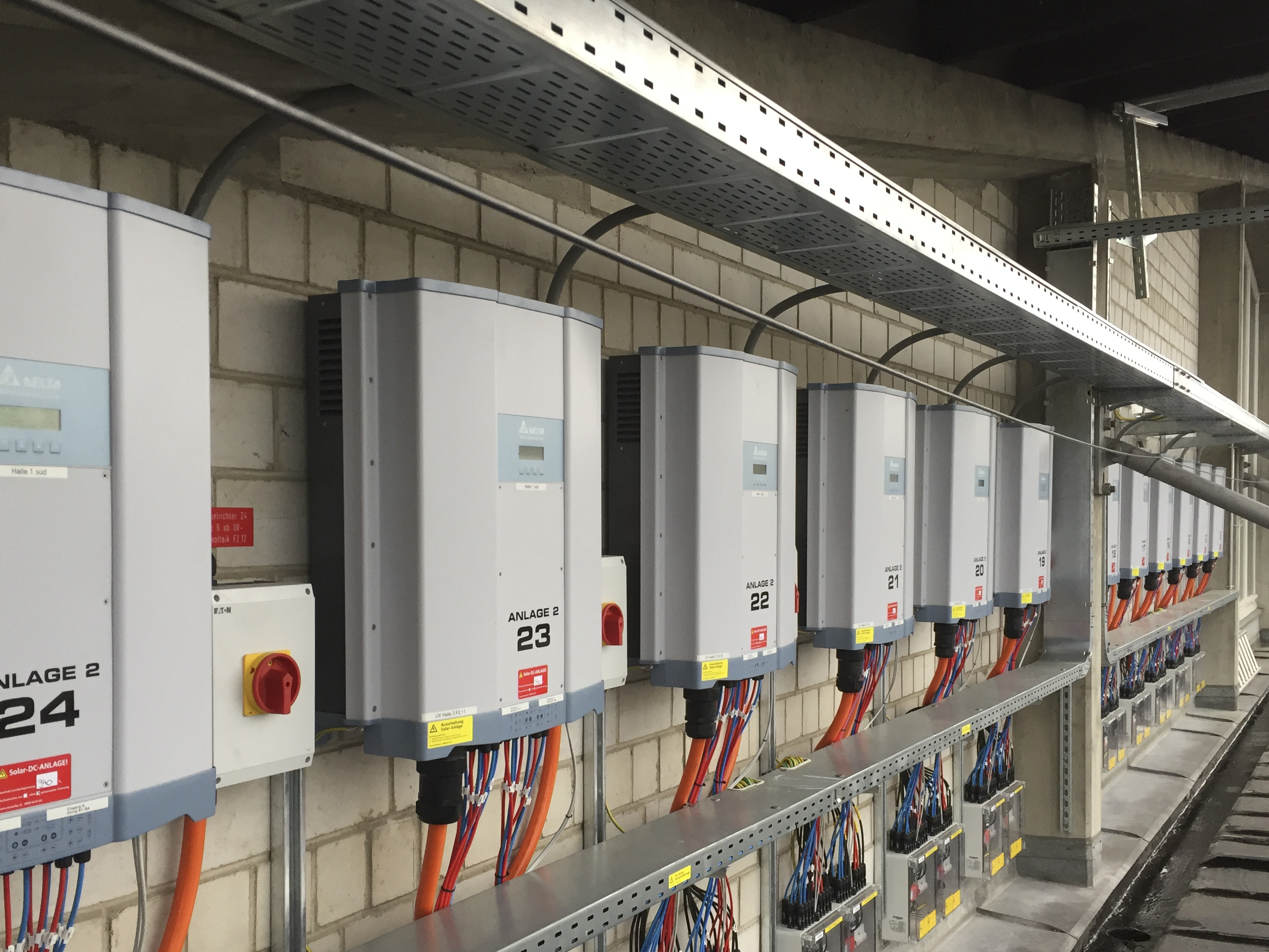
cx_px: 624
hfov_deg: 52.6
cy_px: 554
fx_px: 1283
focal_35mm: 35
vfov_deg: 40.6
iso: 40
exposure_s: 1/35
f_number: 2.2
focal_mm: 4.15
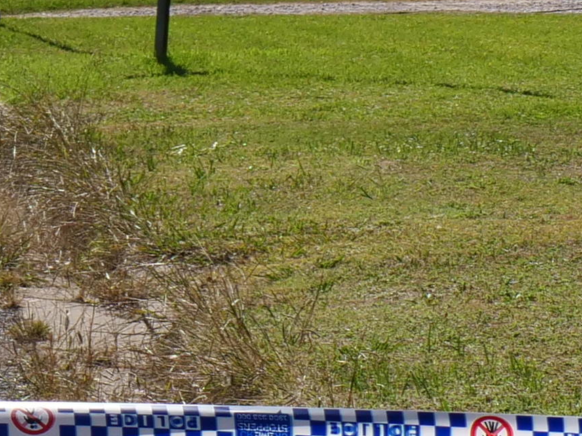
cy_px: 135
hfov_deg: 4.7
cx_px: -1009
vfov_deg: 3.6
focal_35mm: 408
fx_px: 6858
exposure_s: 1/1000
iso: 200
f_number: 7.1
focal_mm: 35
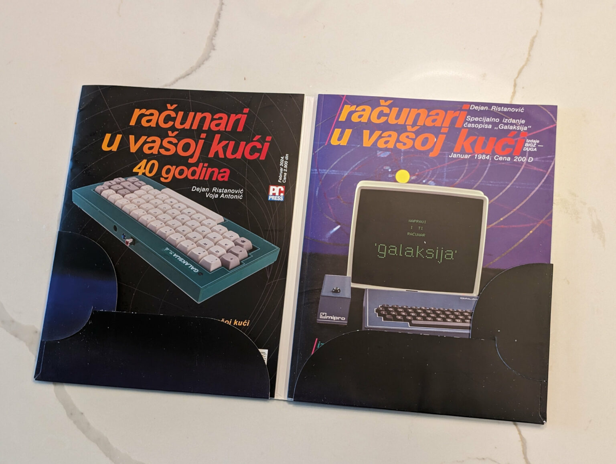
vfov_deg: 29.8
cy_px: 232
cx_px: 308
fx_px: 873
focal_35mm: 49
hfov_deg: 38.9
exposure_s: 1/24
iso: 103
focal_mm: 6.9
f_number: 1.68
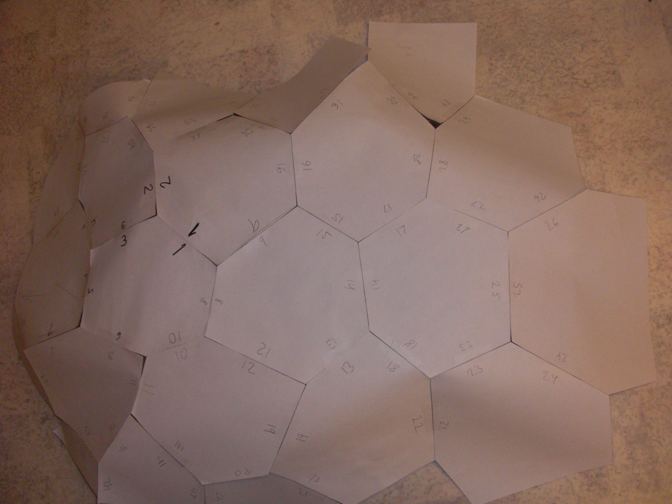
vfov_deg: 39.7
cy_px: 252
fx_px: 699
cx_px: 336
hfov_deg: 51.4
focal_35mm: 36
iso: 200
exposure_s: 1/30
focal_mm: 6.3
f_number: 2.8
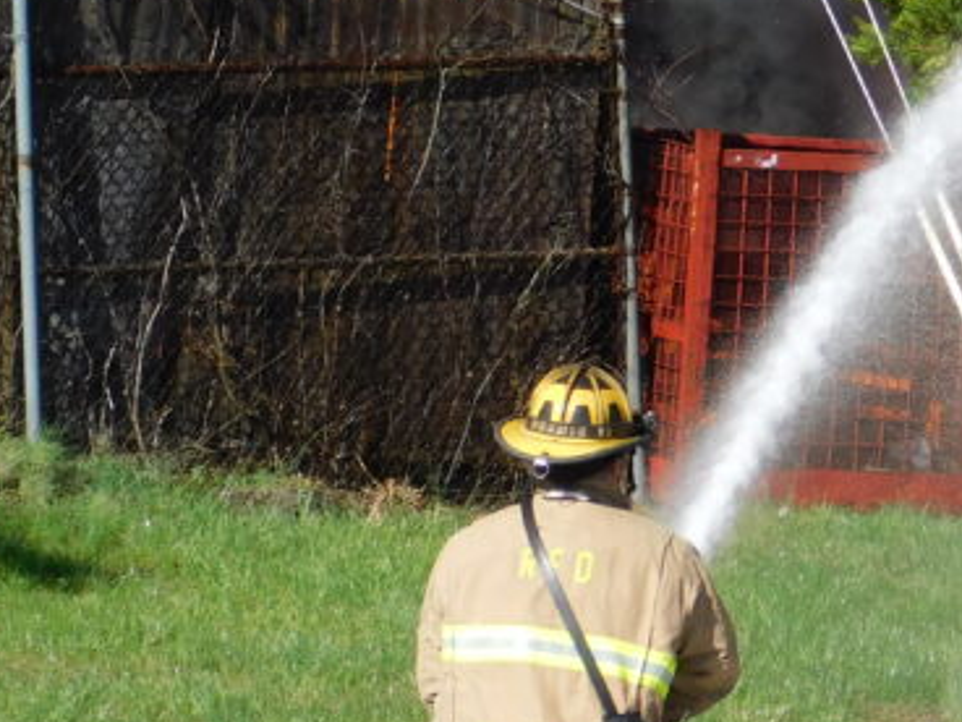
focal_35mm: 373
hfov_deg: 5.3
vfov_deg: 4.0
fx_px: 10366
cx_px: 1135
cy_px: 317
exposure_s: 1/400
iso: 125
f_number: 5
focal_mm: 23.7
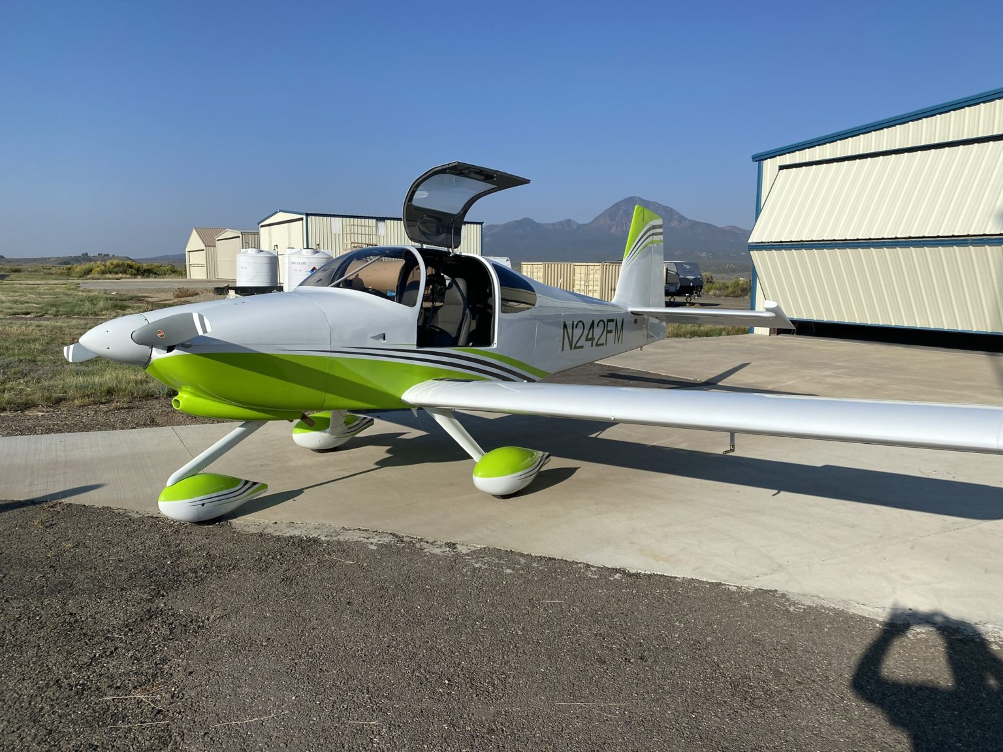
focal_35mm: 26
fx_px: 753
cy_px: 376
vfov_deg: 53.1
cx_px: 502
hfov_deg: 67.3
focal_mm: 4.25
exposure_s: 1/4444
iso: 32
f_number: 1.8
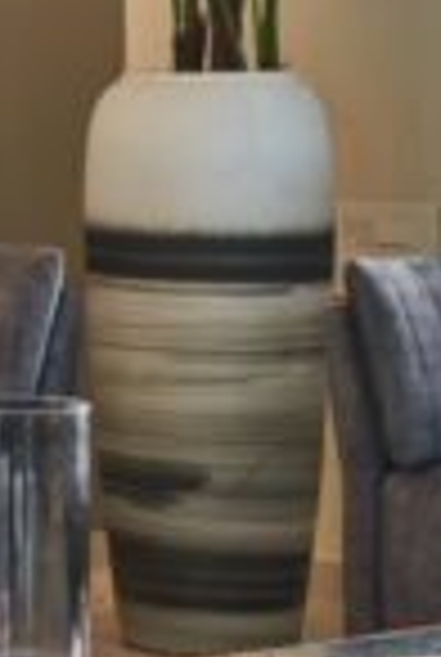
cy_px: 72
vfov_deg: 12.1
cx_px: -947
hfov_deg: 7.1
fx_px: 3091
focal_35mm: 169
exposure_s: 1/3
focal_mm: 33
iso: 125
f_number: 10
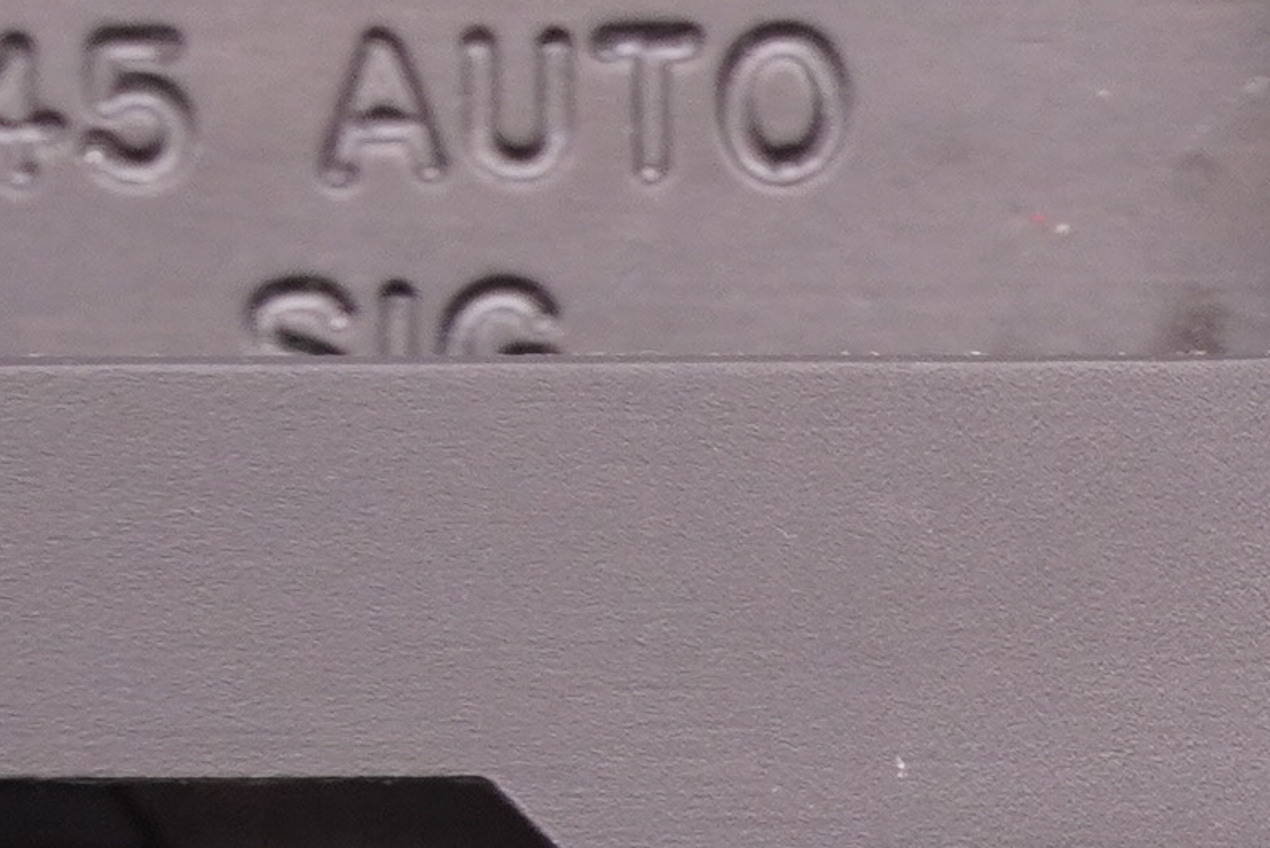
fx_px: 24691
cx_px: 2558
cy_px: 1176
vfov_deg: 2.0
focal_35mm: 700
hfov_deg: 2.9
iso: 1000
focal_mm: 87
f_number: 5.6
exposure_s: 1/125
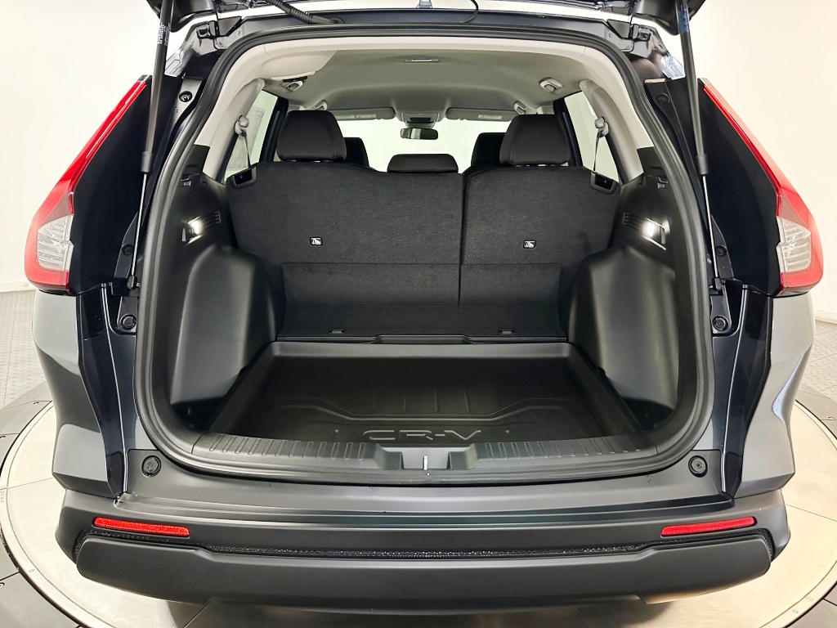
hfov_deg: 71.6
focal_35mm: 24
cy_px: 314
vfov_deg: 56.8
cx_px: 418
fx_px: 580
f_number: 1.78
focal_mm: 6.86
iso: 1000
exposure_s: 1/30
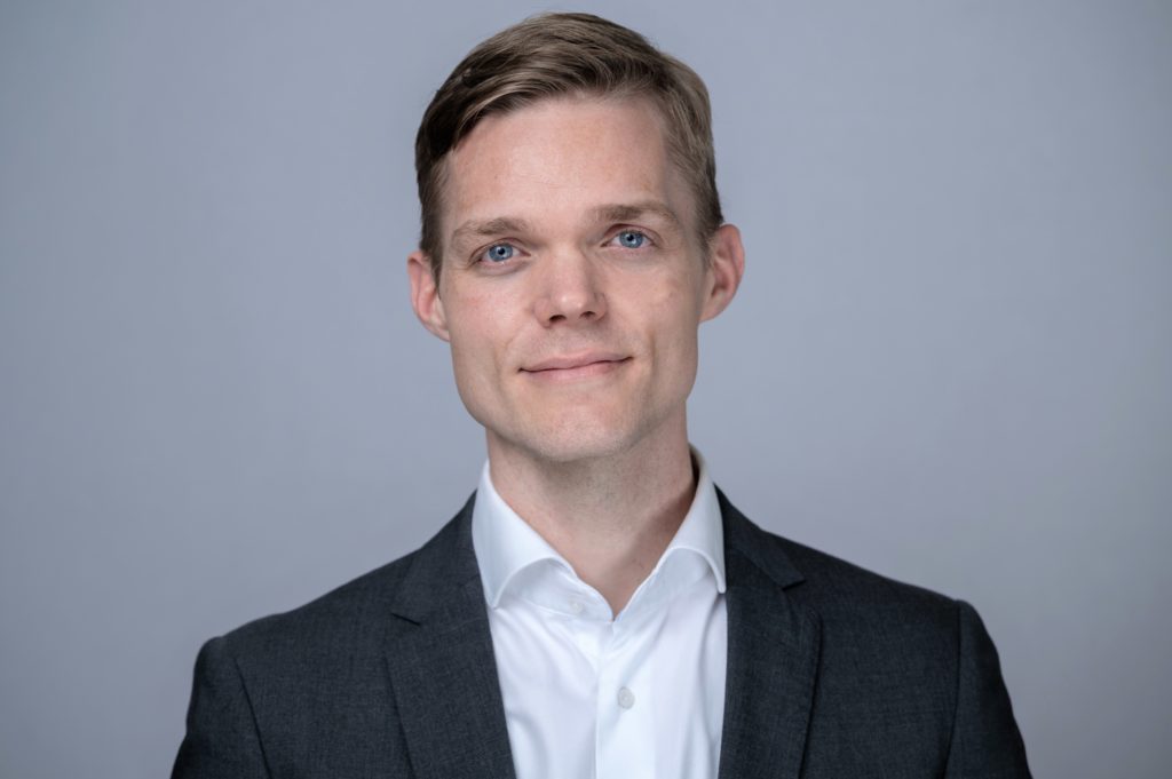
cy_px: 390
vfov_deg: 13.0
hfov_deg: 19.5
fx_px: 3416
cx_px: 586
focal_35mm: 105
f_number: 4
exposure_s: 1/160
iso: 100
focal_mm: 105
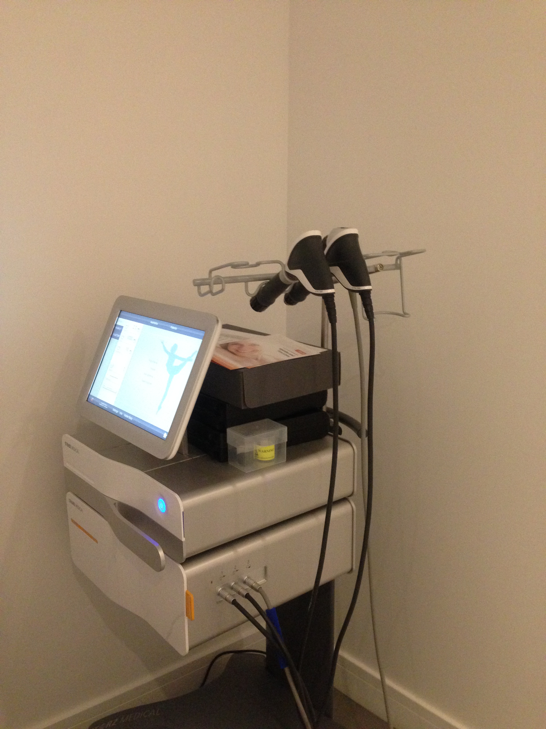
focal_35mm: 33
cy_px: 364
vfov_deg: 55.4
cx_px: 273
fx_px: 694
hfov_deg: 42.9
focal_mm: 4.12
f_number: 2.4
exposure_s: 1/17
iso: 400
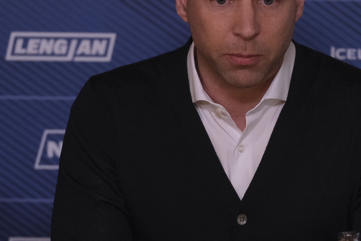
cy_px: 103
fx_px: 5436
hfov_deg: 3.8
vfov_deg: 2.5
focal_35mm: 542
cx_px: 218
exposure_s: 1/160
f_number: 2.8
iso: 2000
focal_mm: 140
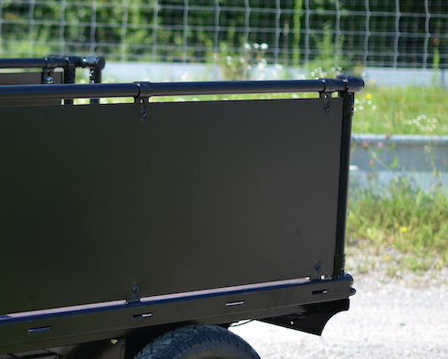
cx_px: -14
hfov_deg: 15.7
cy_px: 283
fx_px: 1593
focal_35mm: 120
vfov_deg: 12.8
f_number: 1.8
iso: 100
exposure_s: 1/1600
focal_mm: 35
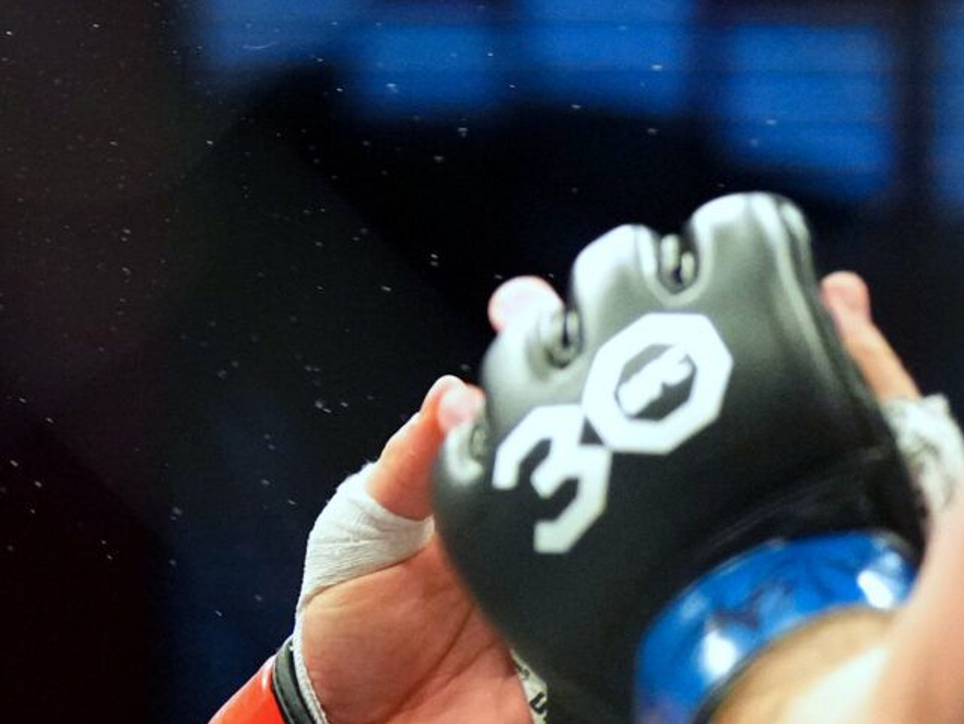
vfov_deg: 3.9
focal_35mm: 380
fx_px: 10584
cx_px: 60
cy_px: 461
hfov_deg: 5.2
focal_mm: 99
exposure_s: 1/2500
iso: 3200
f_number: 2.8
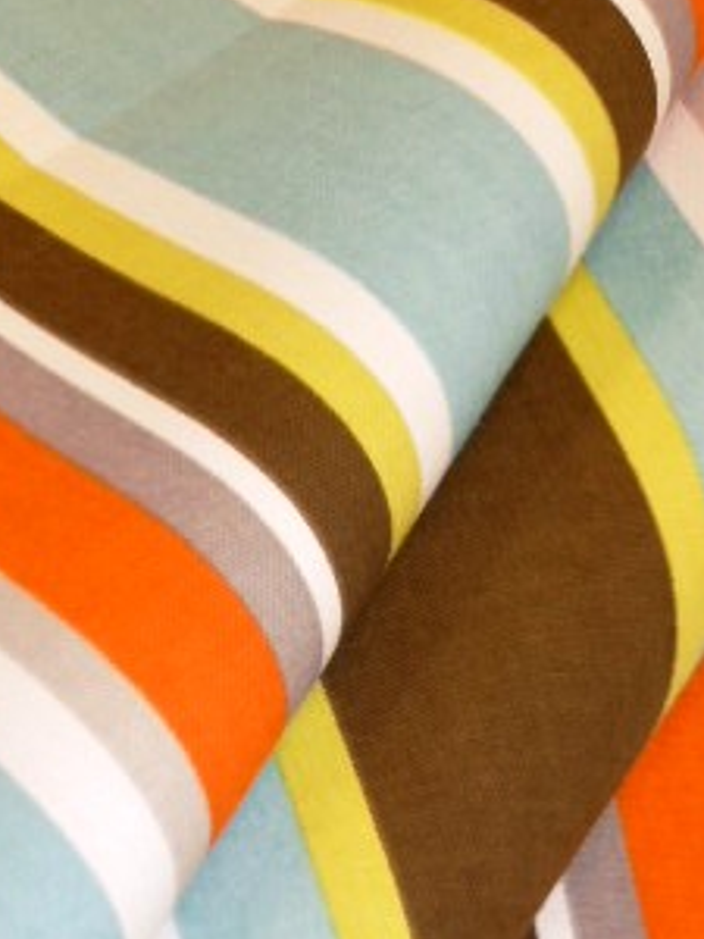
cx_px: 360
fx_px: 2603
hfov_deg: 15.4
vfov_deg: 20.3
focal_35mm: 96
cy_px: 651
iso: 320
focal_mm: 8.1
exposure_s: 1/50
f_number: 4.6
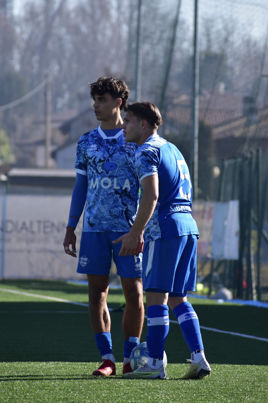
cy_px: 202
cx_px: 134
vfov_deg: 6.9
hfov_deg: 4.6
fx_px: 3350
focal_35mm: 300
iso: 200
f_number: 5.3
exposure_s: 1/800
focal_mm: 200
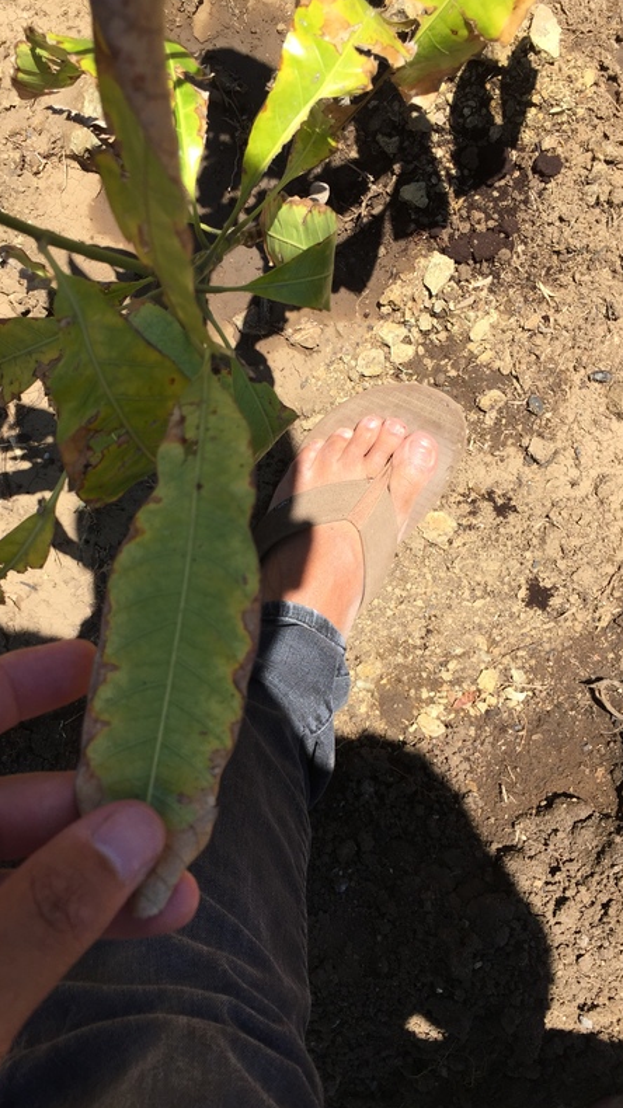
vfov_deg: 61.0
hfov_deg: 36.5
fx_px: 940
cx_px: 253
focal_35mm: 32
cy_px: 551
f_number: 2.2
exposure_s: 1/1130
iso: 32
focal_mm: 4.15
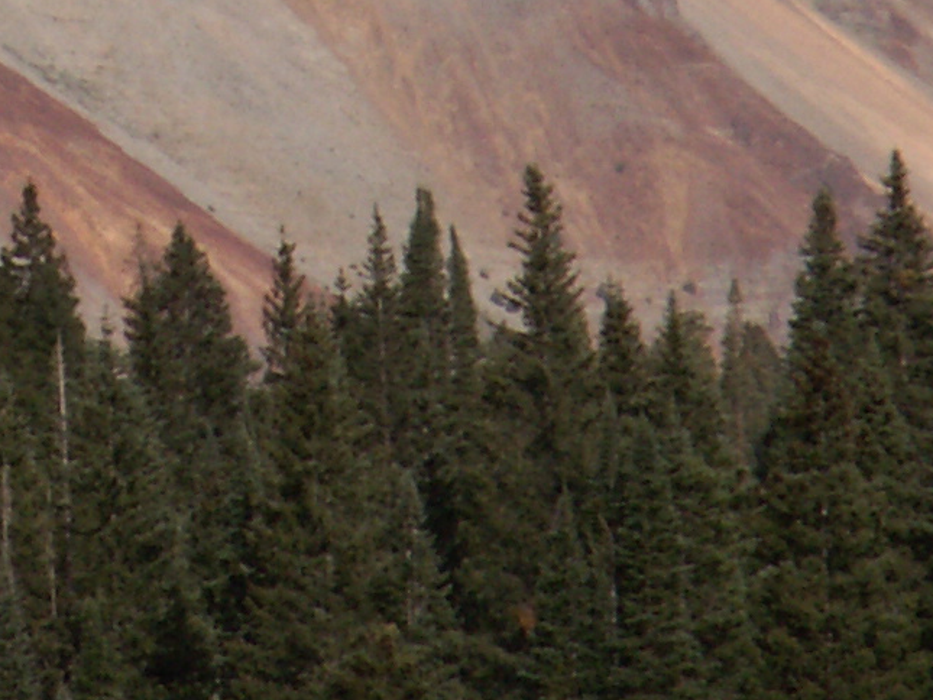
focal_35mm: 821
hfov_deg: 2.4
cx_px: -492
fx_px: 22132
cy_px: -593
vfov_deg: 1.8
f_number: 8
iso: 50
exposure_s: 1/250
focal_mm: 30.72
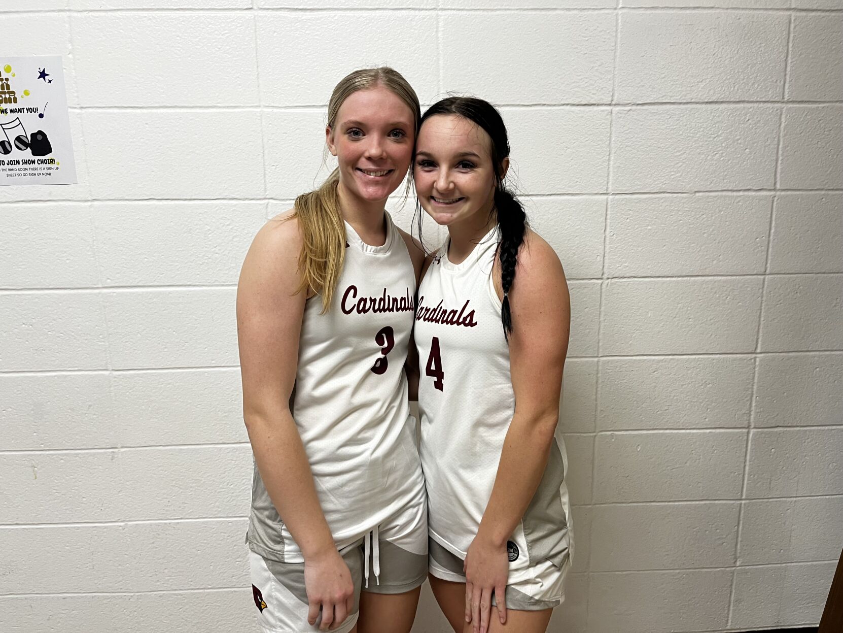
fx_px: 633
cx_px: 422
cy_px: 316
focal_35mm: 26
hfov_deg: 67.3
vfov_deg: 53.1
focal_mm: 5.1
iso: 80
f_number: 1.6
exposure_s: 1/60
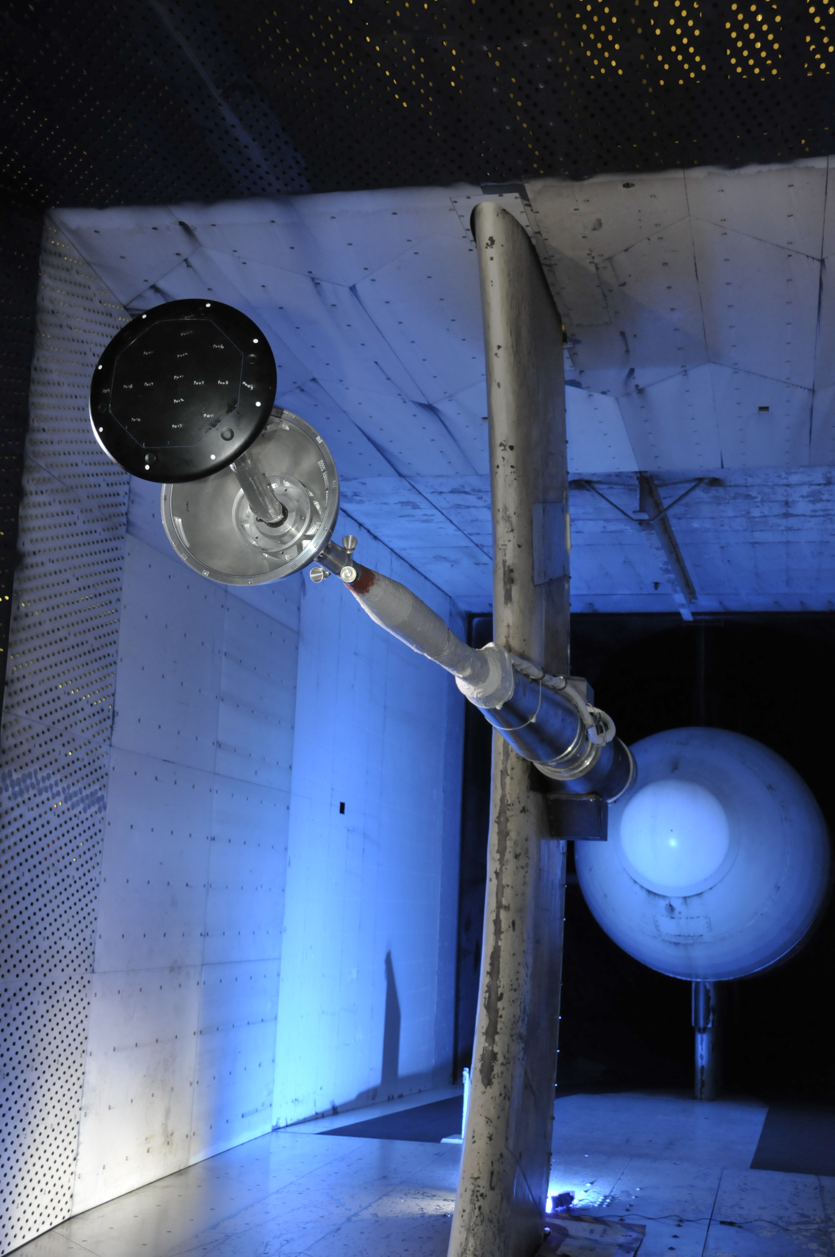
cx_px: 418
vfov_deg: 45.0
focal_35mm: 44
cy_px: 628
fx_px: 1517
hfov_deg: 30.8
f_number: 5.6
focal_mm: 29
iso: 1000
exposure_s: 1/10
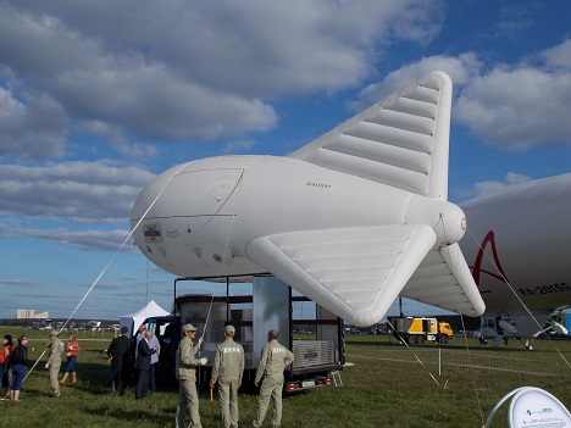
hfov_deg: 47.9
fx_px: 643
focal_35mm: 39
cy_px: 214
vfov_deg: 36.8
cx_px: 286
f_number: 9.8
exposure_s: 1/200
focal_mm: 6.9
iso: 80
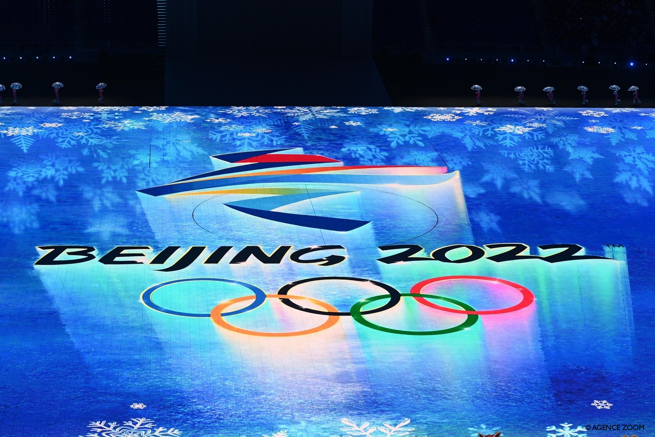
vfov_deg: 15.2
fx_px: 1637
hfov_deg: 22.6
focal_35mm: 90
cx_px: 328
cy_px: 218
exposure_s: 1/800
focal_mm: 90
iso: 3200
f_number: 4.5
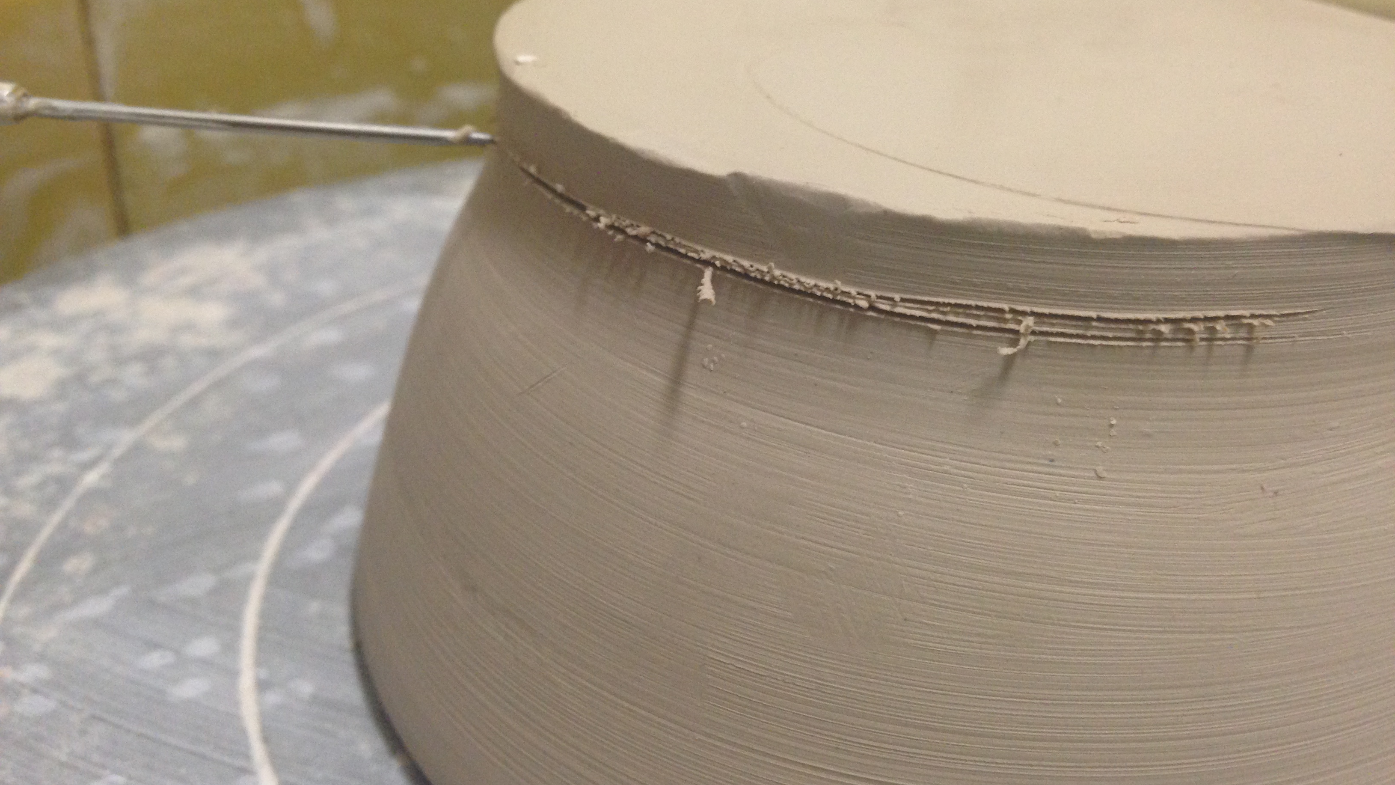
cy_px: 294
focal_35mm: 36
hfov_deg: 55.3
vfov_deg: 32.7
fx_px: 1332
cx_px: 697
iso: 200
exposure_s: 1/20
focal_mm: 4.12
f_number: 2.4
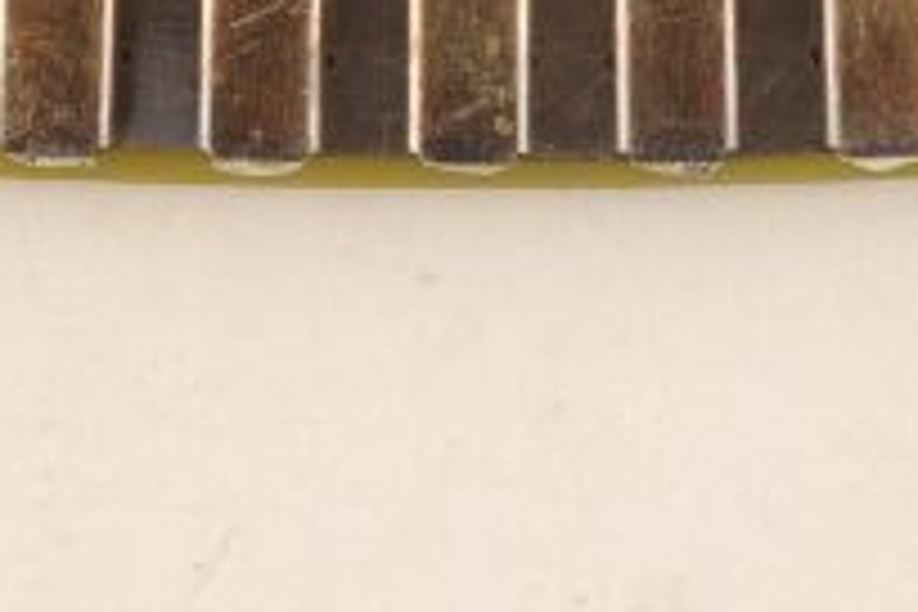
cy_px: -196
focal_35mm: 147
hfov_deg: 13.9
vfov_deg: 9.2
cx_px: 644
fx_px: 3748
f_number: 13
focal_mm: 50
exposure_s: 1/160
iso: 1600
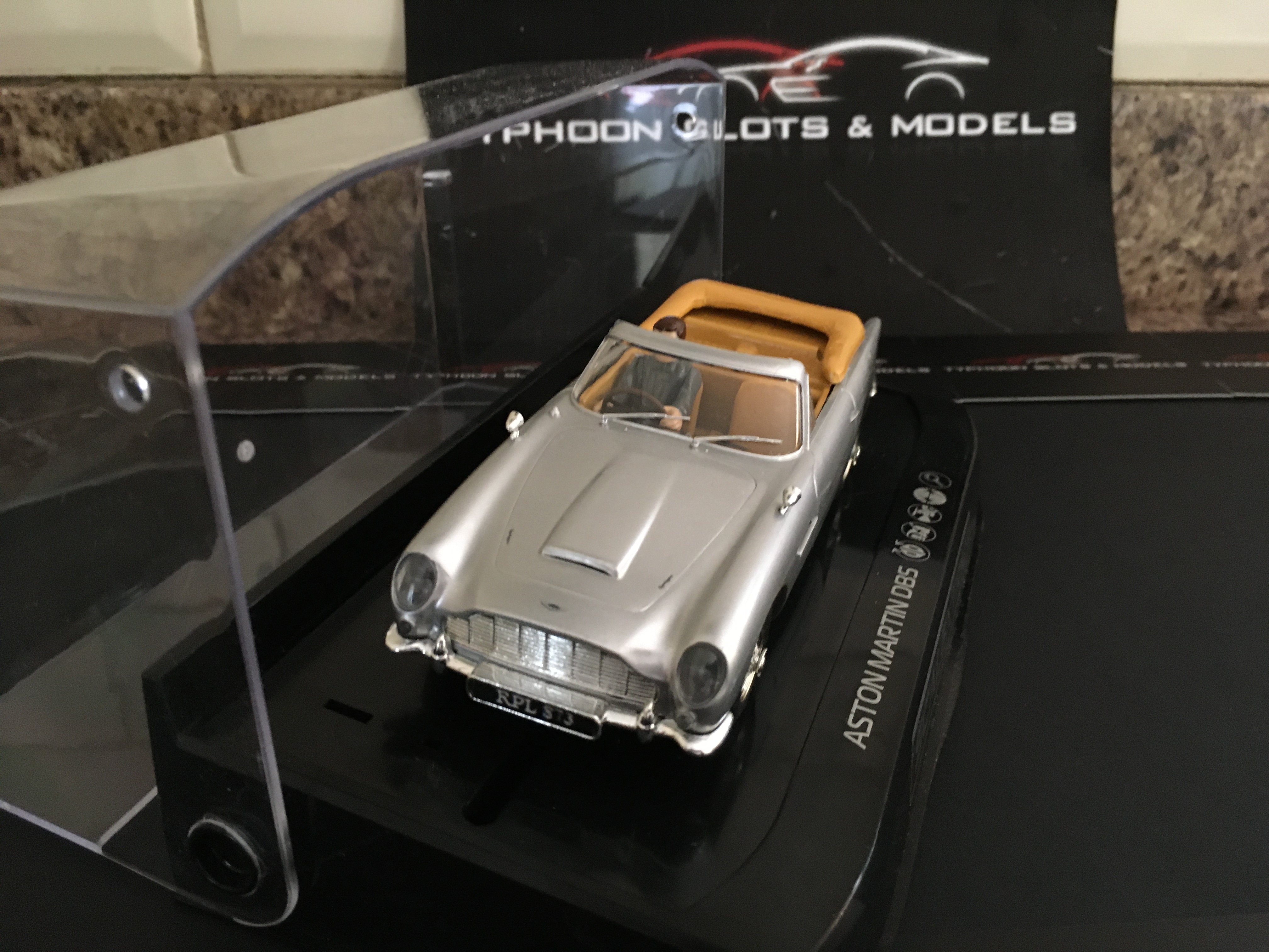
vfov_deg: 48.2
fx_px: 1063
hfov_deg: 61.7
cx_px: 634
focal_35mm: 29
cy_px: 476
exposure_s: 1/17
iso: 400
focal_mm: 4.15
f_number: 2.2
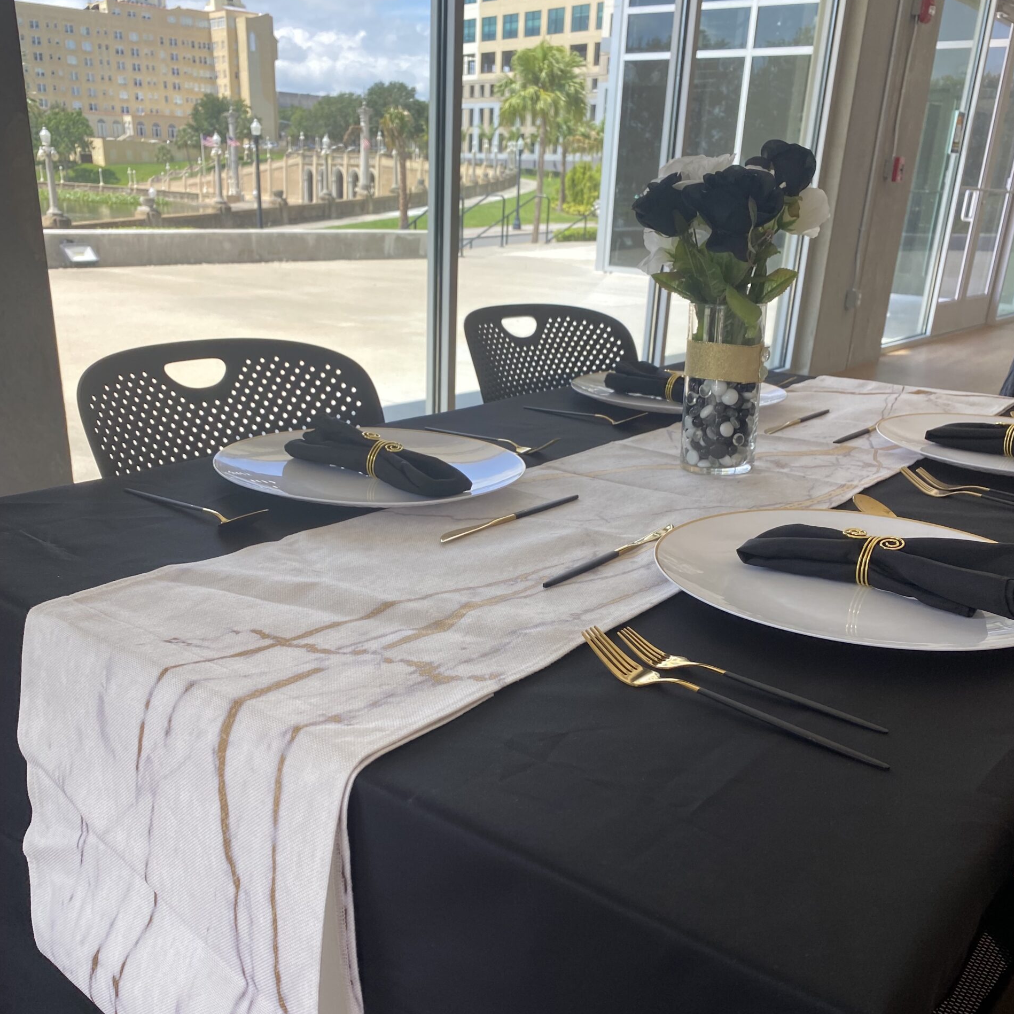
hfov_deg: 52.5
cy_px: 642
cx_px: 512
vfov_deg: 51.9
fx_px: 1027
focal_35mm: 31
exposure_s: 1/129
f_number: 1.8
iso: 32
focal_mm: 4.25
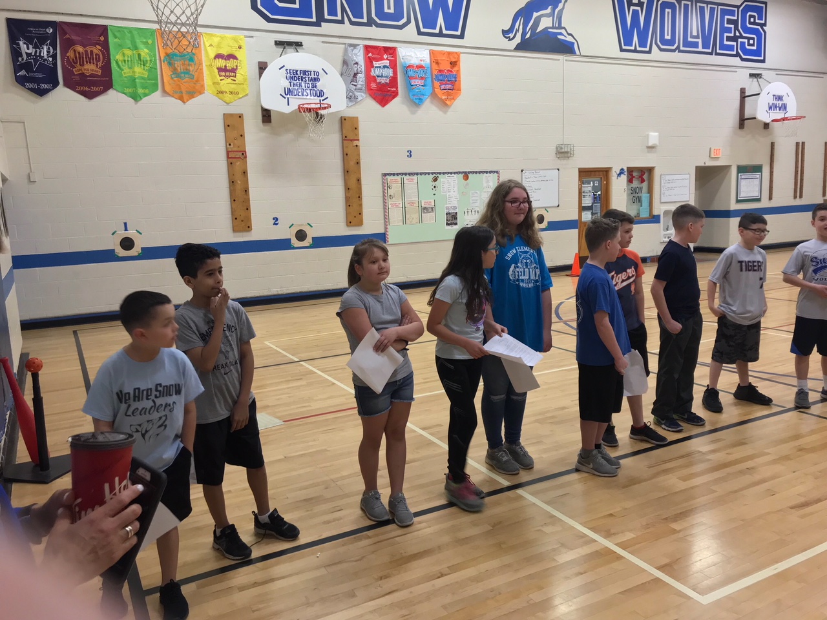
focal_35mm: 28
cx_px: 414
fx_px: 669
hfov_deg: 63.4
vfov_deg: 49.7
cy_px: 310
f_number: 1.8
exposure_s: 1/30
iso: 50
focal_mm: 3.99
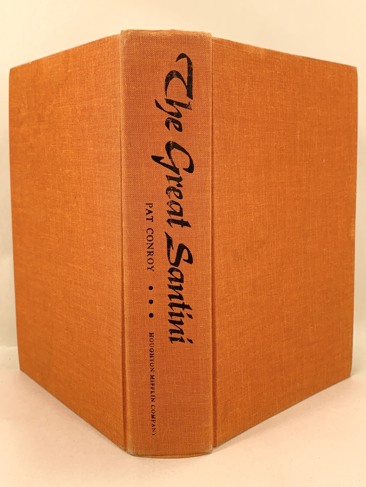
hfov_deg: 53.1
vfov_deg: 67.3
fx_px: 367
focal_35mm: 26
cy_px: 244
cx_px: 183
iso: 25
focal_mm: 4.25
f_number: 1.8
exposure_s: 1/120
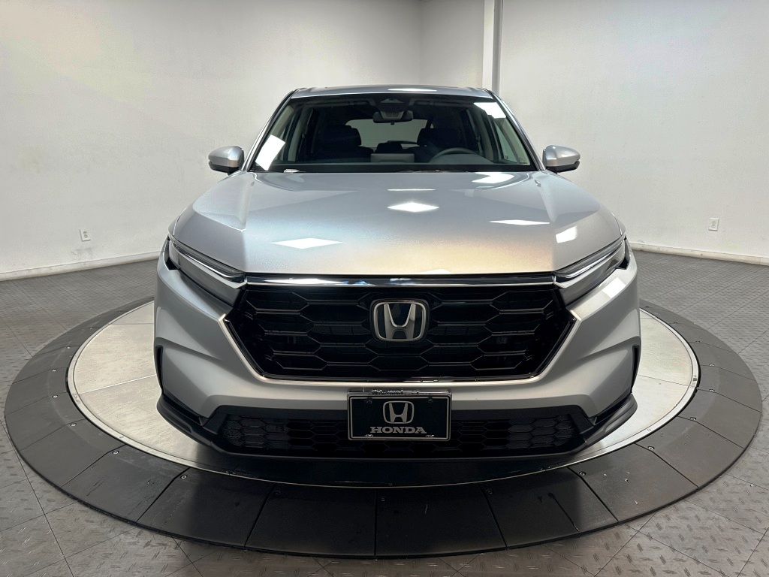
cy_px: 288
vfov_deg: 56.8
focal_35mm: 24
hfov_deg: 71.6
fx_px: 533
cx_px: 384
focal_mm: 6.86
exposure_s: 1/60
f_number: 1.78
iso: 200
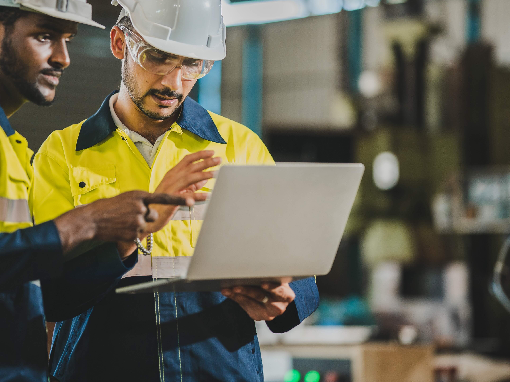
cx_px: 190
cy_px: 139
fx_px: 1886
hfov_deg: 15.4
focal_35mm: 128
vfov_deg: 11.6
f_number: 1.4
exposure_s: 1/640
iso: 400
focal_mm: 85
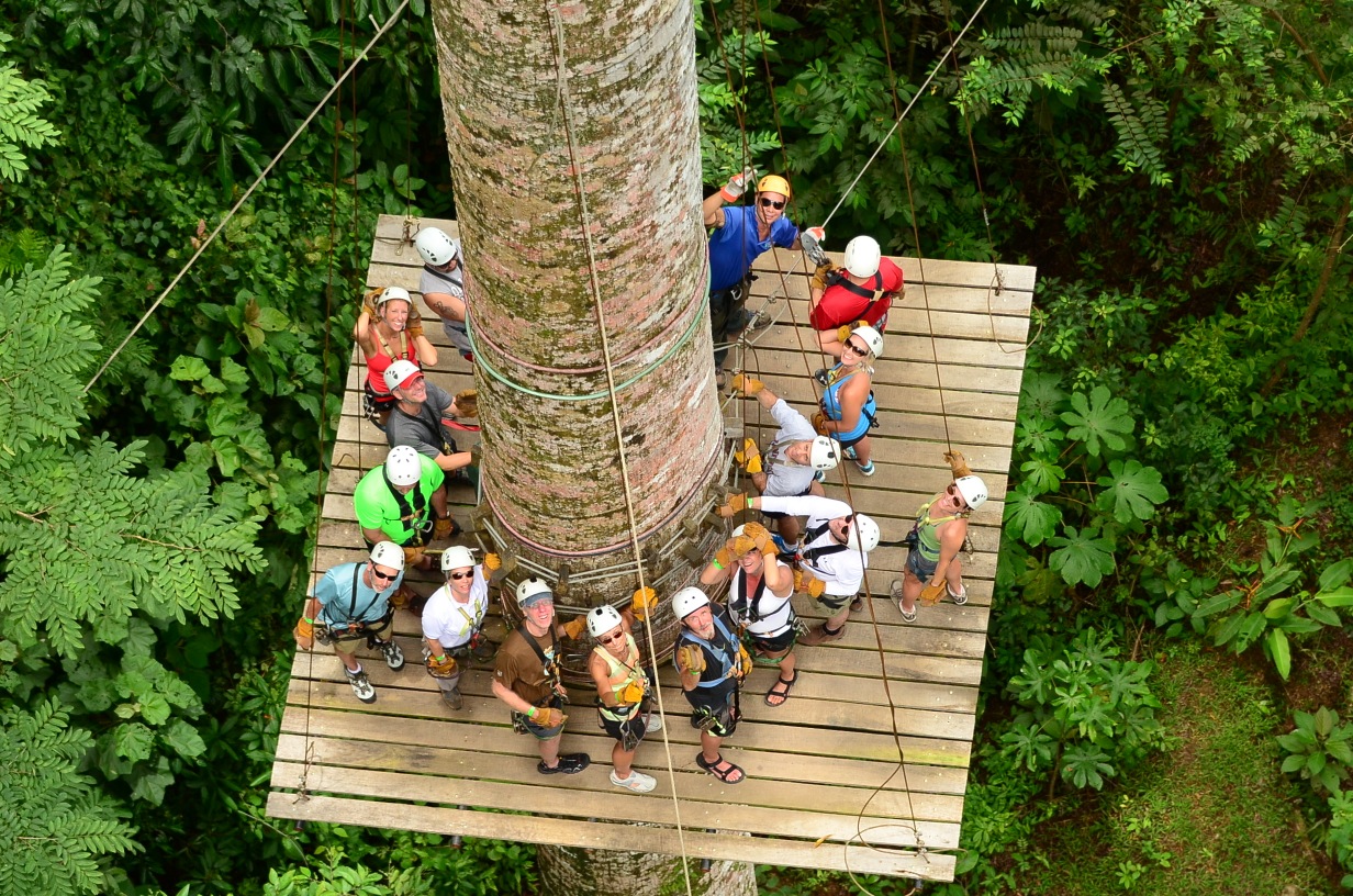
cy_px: 448
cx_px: 676
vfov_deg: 9.9
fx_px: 5176
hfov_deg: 14.9
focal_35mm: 138
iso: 800
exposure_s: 1/640
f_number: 6.3
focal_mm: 92
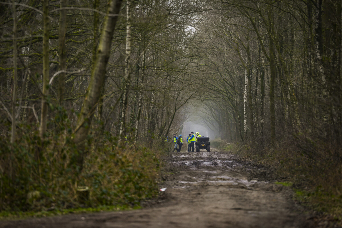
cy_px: 114
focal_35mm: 200
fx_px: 1900
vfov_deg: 6.9
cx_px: 171
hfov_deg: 10.3
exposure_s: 1/400
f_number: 2.8
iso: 100
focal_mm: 200
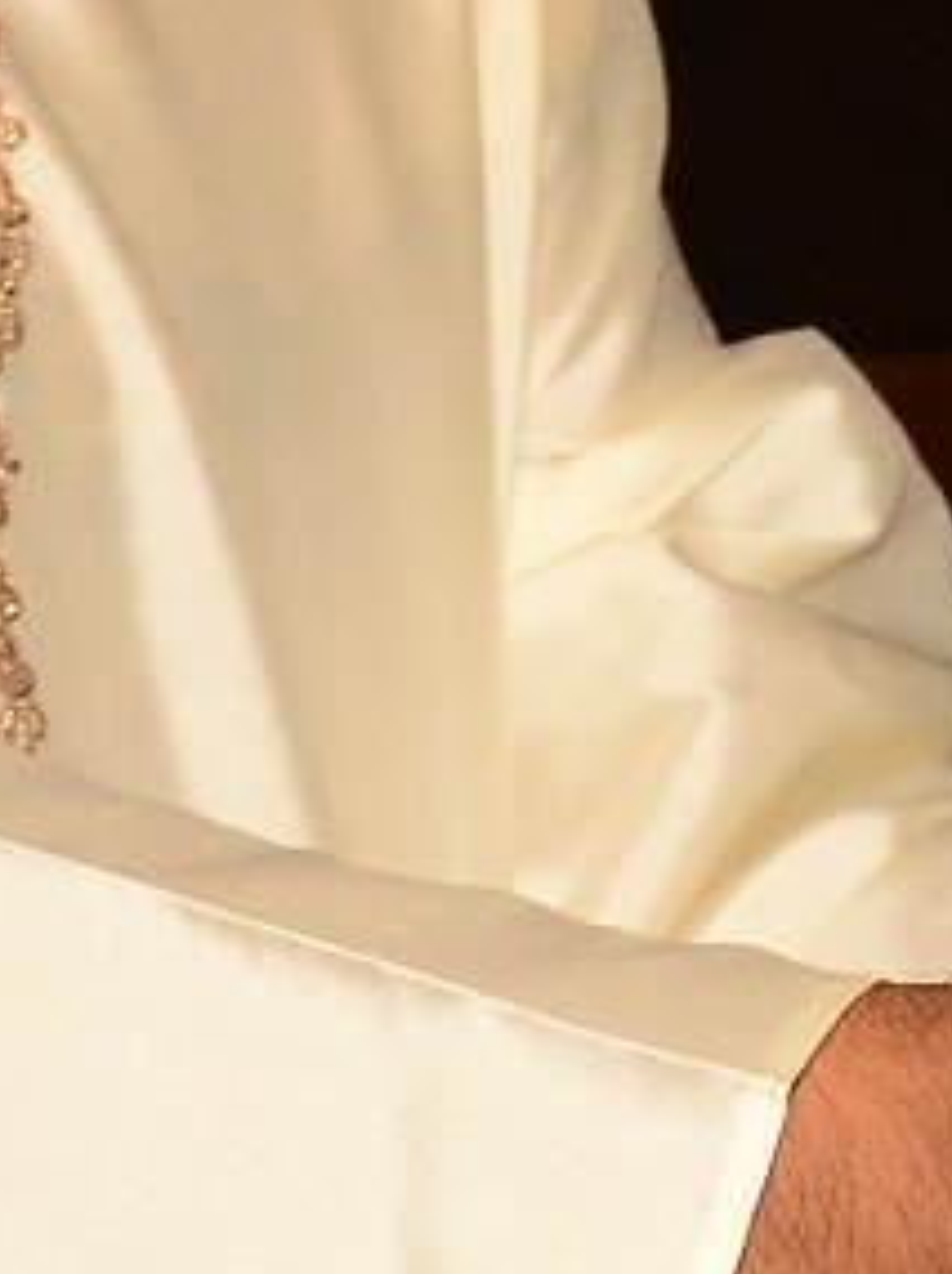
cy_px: -863
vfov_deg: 5.0
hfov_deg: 3.8
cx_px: 1567
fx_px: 14333
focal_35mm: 390
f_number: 7.1
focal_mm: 32
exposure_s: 1/160
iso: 800
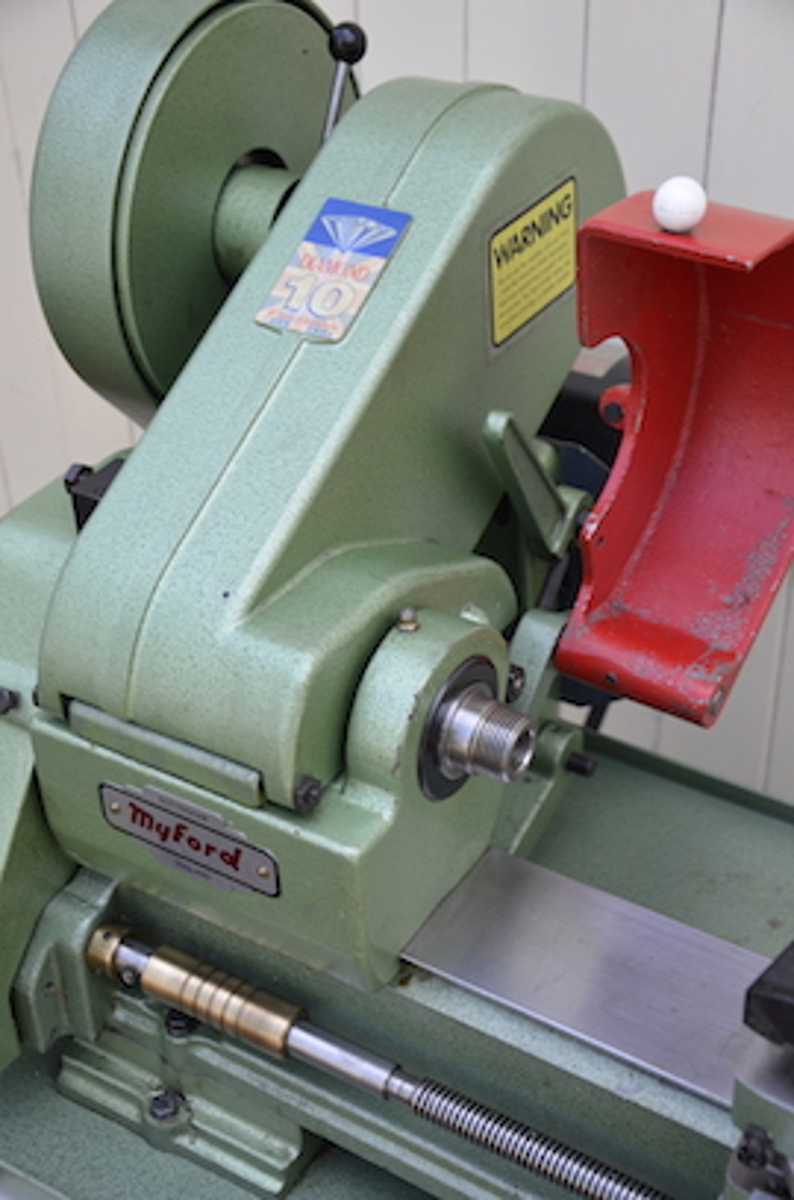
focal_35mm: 57
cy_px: 600
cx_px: 397
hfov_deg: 23.7
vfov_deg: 35.1
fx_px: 1895
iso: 280
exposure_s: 1/125
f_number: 5.6
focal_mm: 38
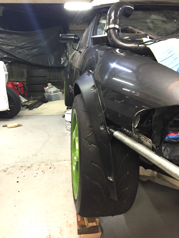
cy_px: 119
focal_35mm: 29
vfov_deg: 61.7
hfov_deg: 48.2
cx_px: 90
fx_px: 200
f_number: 2.2
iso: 250
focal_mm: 4.15
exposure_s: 1/33
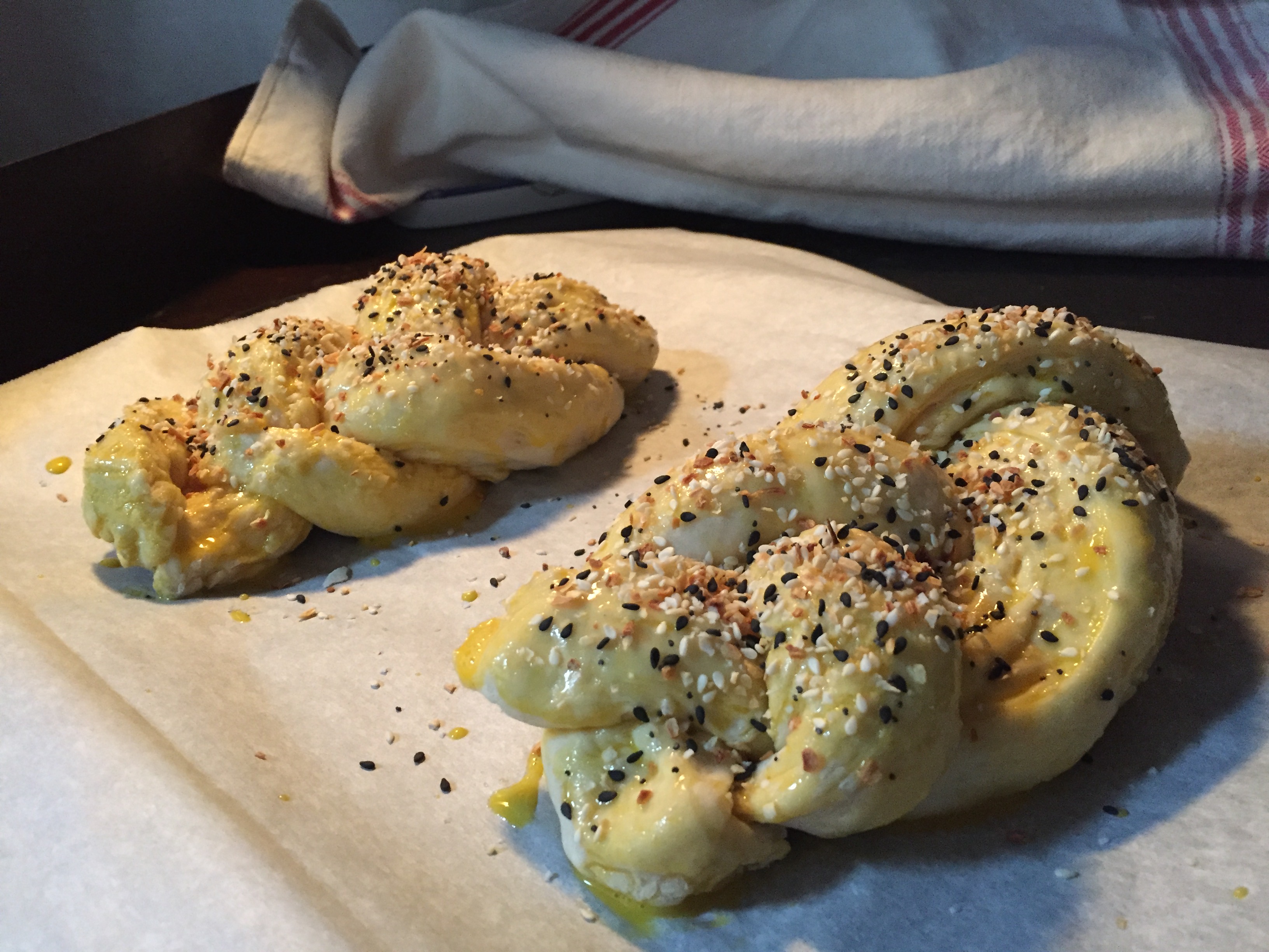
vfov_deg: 48.2
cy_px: 476
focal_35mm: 29
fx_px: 1063
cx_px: 634
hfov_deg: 61.7
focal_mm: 4.15
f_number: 2.2
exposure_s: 1/15
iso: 250
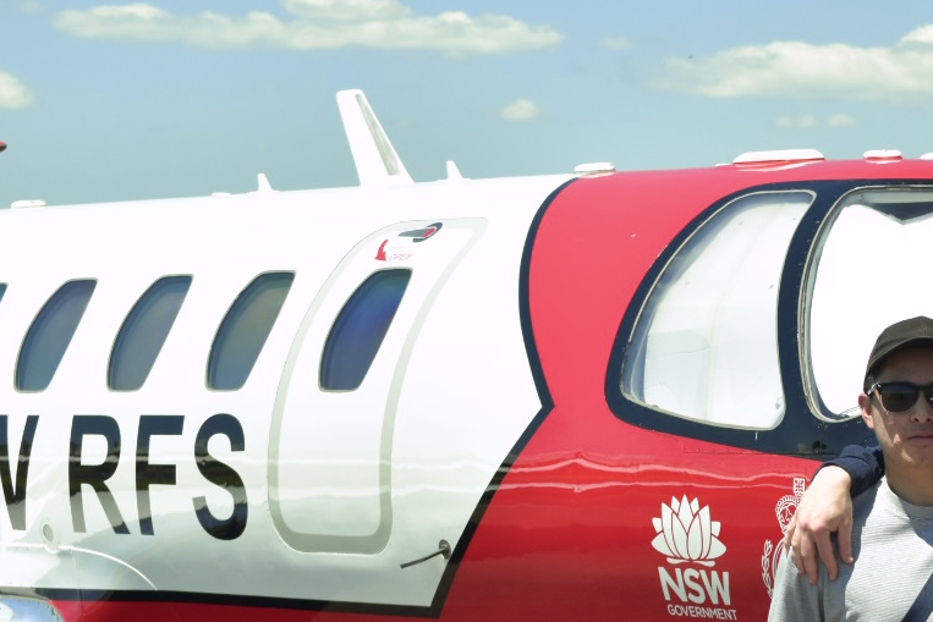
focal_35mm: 175
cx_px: 924
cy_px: 547
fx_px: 4538
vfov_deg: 7.8
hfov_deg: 11.6
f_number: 8
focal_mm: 55
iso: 400
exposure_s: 1/250
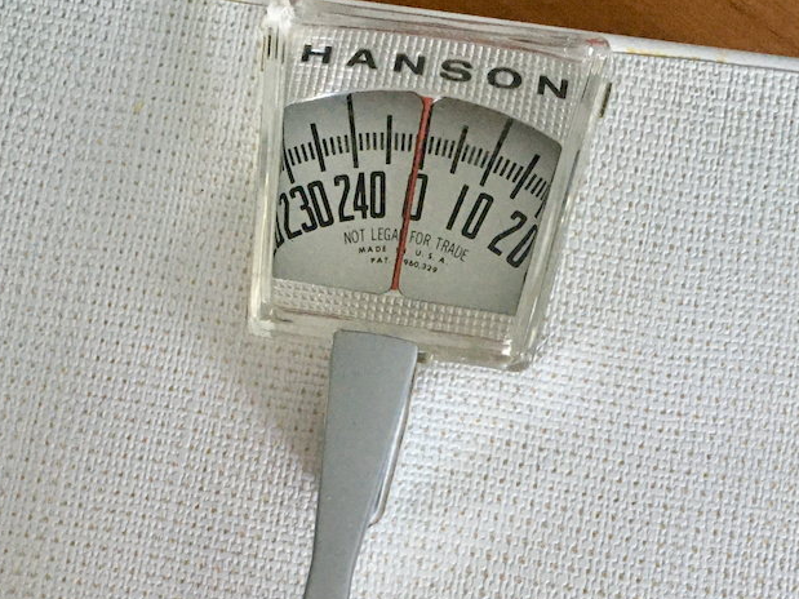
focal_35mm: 60
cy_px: 511
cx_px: 417
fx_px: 1385
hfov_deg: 32.2
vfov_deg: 23.9
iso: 125
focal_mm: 4.15
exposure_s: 1/30
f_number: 2.2
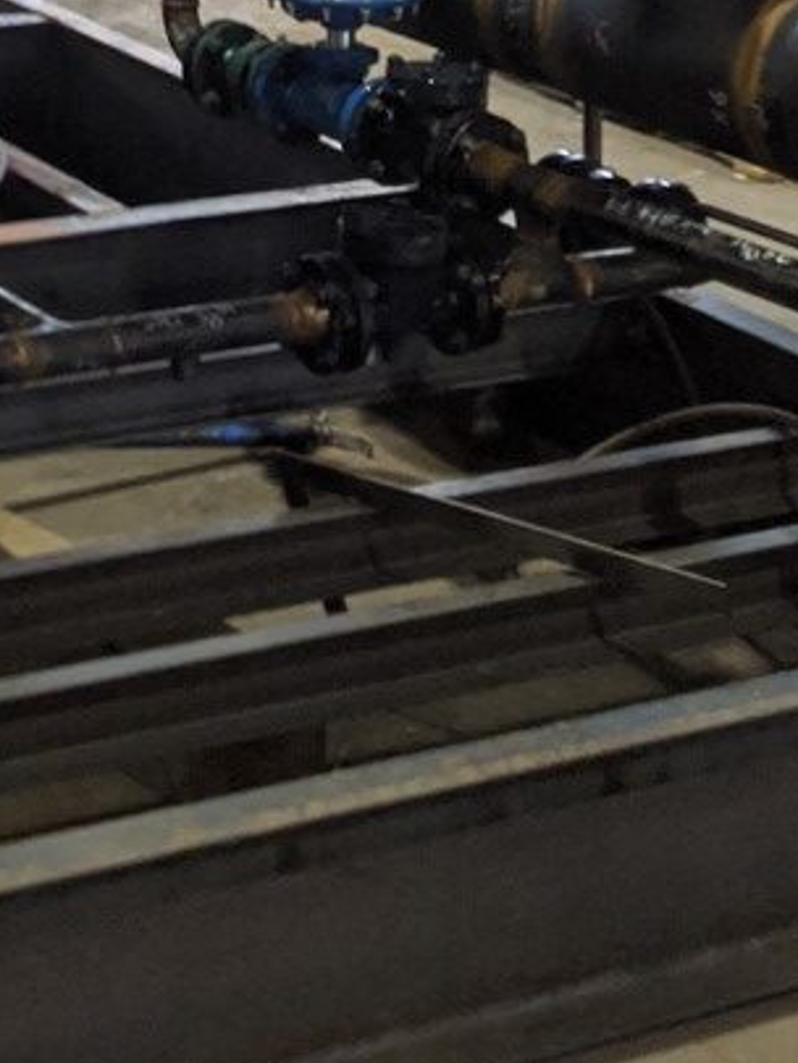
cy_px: -769
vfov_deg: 17.2
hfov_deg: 15.0
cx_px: -79
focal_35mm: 96
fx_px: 2949
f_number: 1.8
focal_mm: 4.44
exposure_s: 1/38
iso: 129
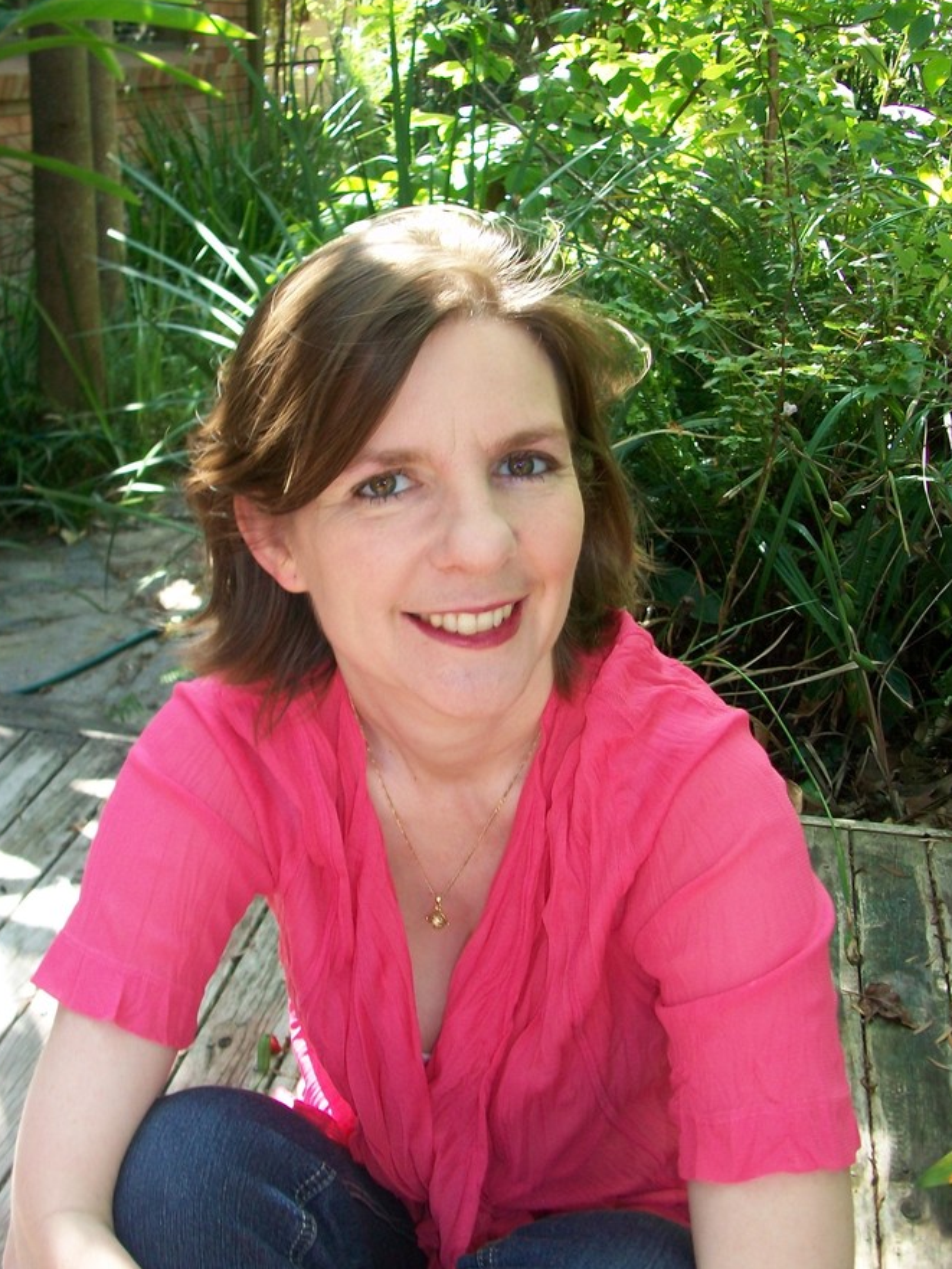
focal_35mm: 36
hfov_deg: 39.7
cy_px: 604
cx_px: 485
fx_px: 1320
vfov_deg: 51.3
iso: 80
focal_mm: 5.7
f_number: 2.8
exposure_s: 1/80
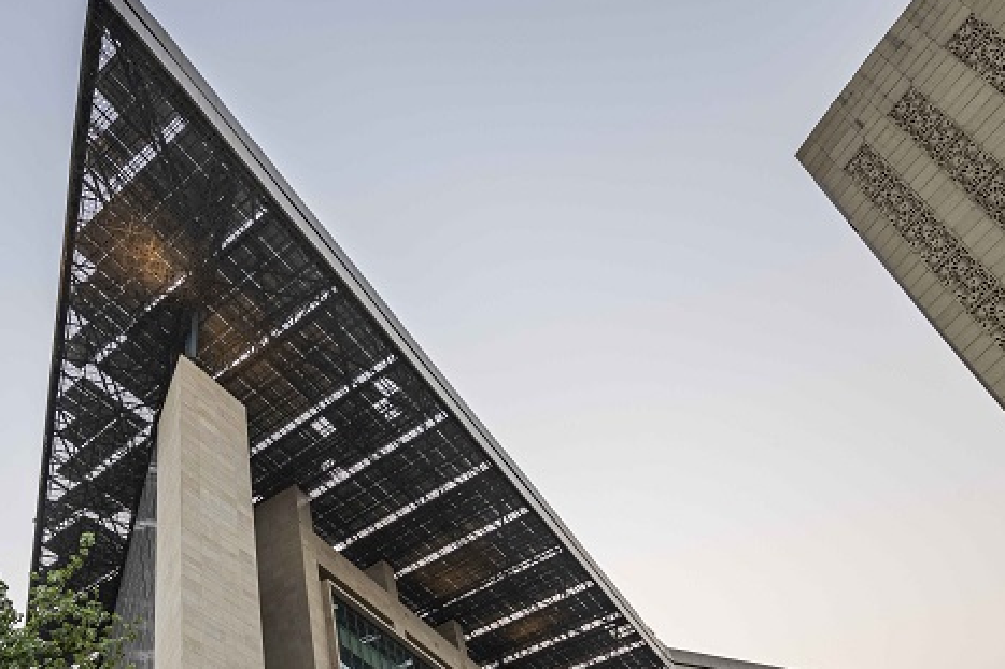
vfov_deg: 39.6
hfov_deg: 58.1
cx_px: 228
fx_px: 837
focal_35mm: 30
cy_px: 632
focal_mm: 14
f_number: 8
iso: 100
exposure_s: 1/160
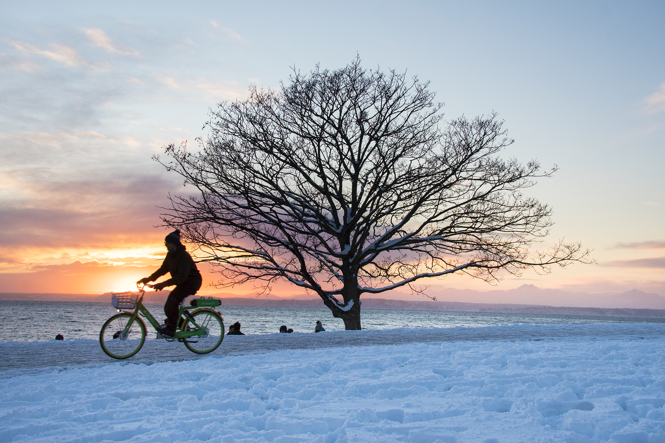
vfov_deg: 29.9
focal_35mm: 45
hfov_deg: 43.6
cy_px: 222
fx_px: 831
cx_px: 332
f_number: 6.3
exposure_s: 1/250
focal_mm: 30
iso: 400
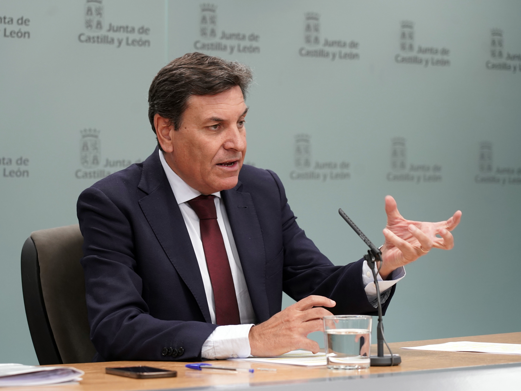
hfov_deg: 17.3
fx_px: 1716
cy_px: 195
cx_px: 244
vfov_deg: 13.0
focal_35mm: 114
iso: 1600
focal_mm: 105
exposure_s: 1/160
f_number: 4
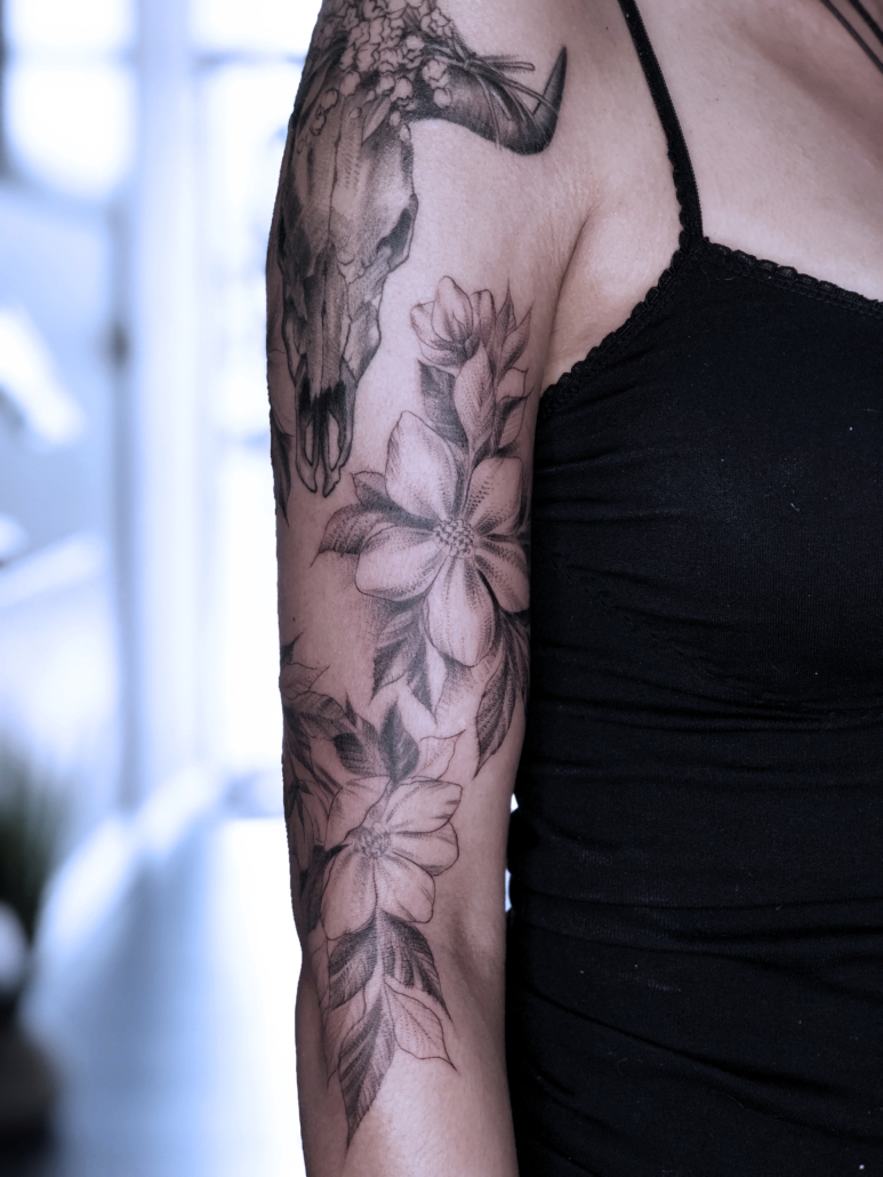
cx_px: 442
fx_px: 1938
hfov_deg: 25.7
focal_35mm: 57
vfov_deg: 33.8
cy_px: 588
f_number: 2.8
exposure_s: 1/30
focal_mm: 6.6
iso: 20
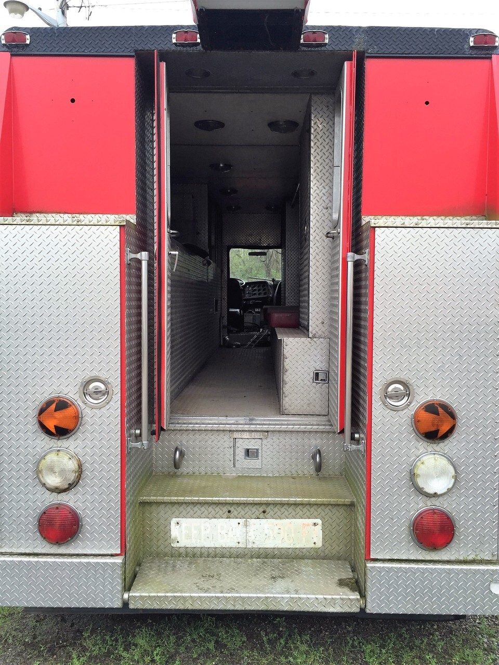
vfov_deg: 61.7
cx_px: 250
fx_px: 557
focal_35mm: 29
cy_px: 332
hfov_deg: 48.2
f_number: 2.2
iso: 40
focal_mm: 4.15
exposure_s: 1/120
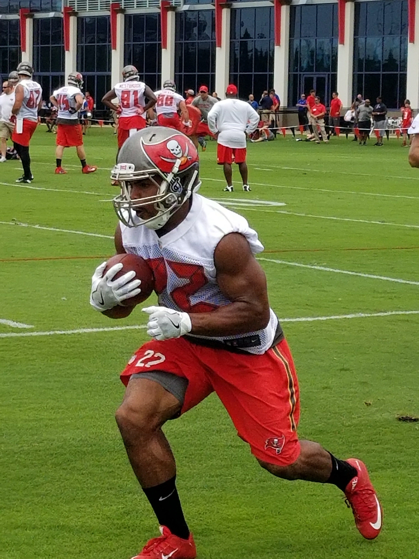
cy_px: 280
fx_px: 420
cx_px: 210
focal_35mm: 26
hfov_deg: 53.1
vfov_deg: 67.3
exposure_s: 1/2536
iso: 50
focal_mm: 4.25
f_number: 1.7
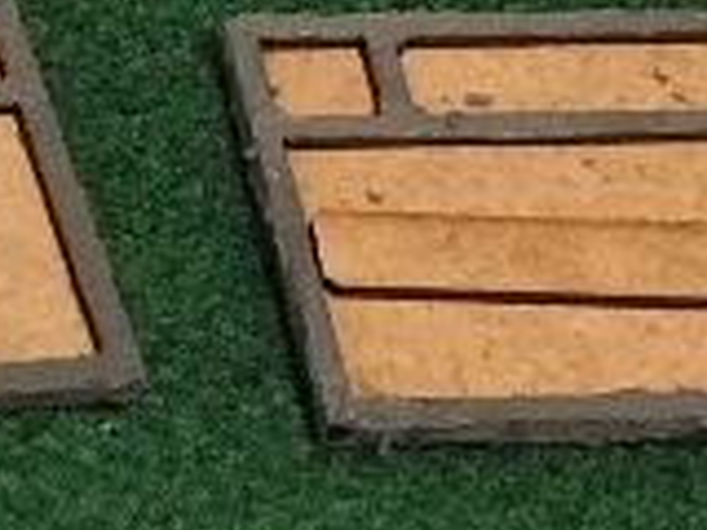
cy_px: 146
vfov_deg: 6.8
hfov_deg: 8.4
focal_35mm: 217
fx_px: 4432
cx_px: -946
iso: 200
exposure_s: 1/20
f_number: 2.2
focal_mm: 4.15
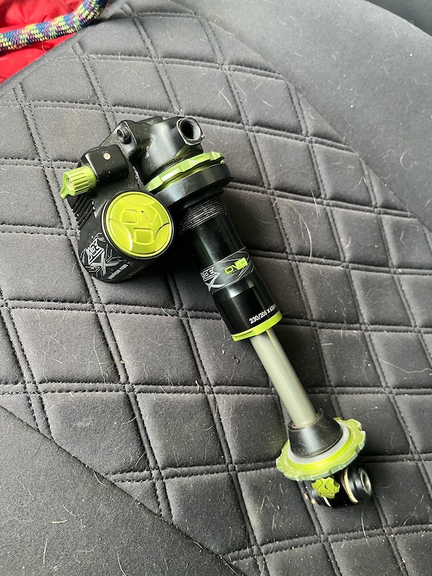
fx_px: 433
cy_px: 288
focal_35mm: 26
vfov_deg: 67.3
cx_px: 216
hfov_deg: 53.1
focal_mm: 5.1
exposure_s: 1/60
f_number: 1.6
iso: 200
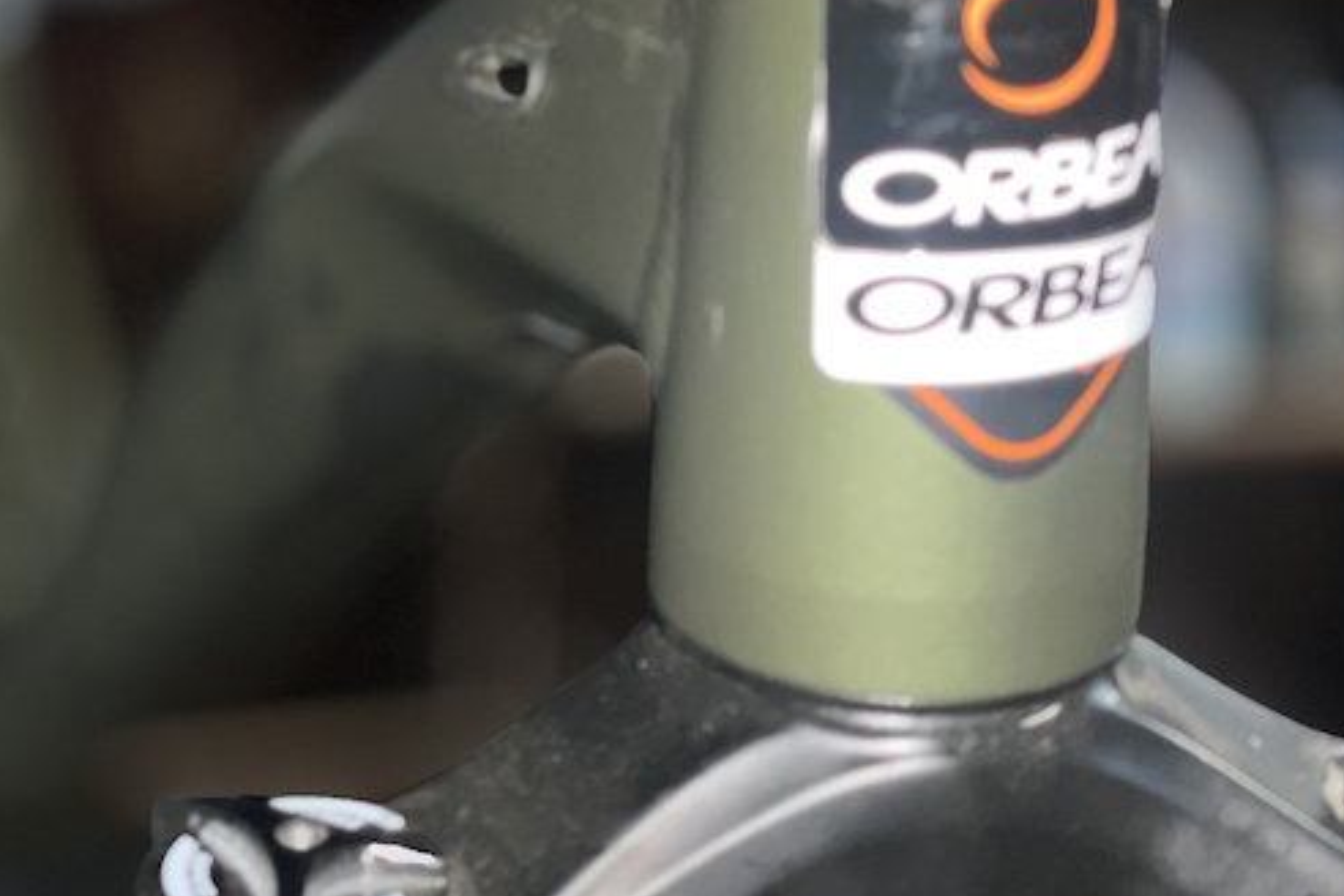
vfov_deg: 15.5
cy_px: 229
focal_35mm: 88
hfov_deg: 23.0
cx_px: 421
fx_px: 3285
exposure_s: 1/34
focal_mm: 6
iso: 64
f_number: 2
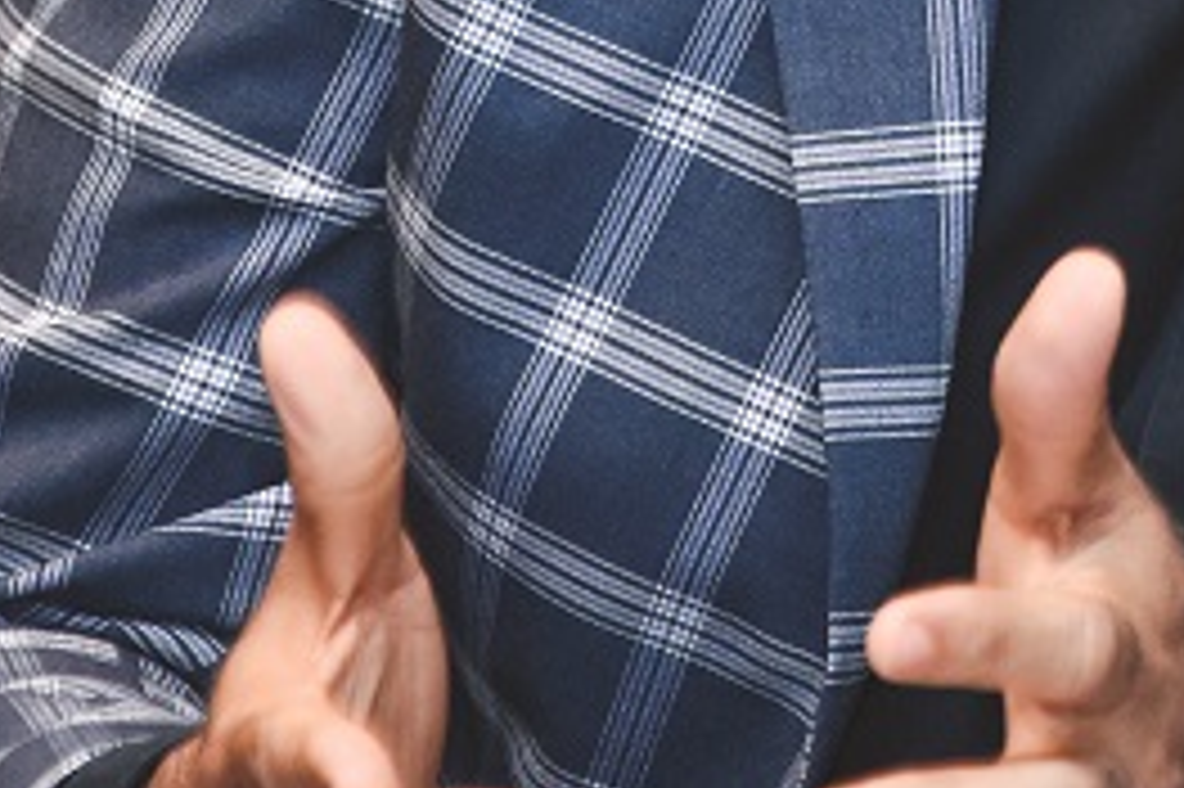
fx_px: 17222
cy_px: -612
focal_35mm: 524
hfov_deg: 3.9
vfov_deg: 2.6
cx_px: 1468
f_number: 5.6
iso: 1250
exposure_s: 1/80
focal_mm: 92
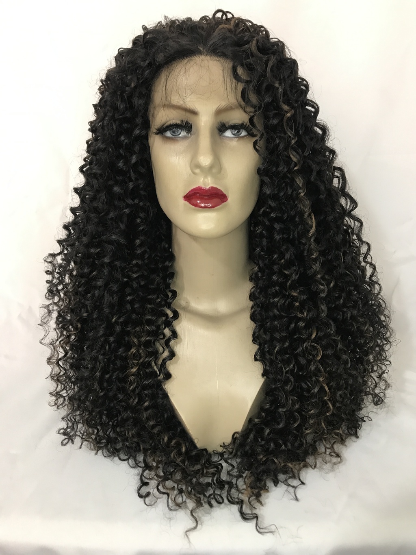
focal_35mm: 28
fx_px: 449
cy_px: 278
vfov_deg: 63.4
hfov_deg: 49.8
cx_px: 208
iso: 50
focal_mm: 3.99
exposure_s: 1/15
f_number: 1.8
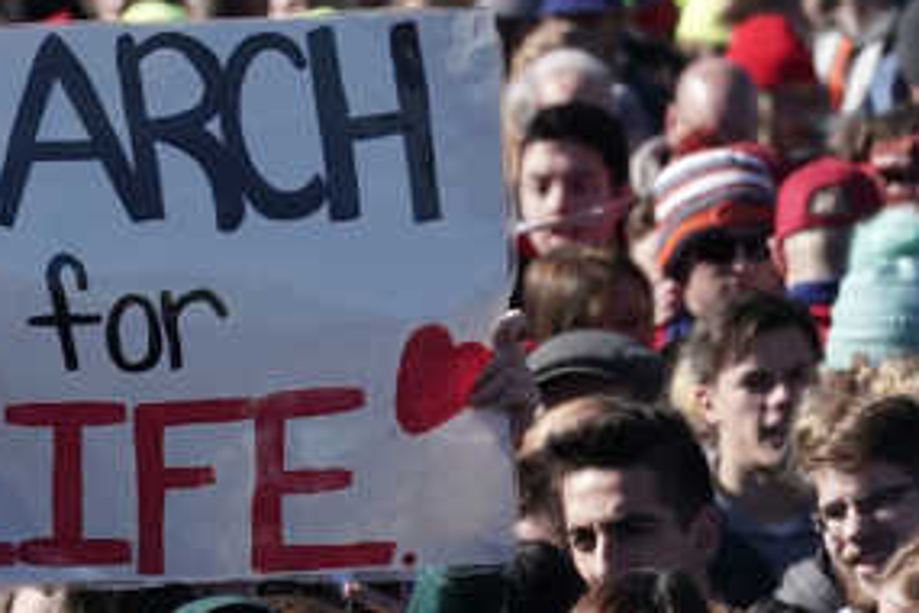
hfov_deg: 1.9
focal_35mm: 1079
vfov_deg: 1.3
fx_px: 27542
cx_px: 113
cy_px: 471
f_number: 16
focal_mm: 400
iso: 250
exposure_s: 1/200
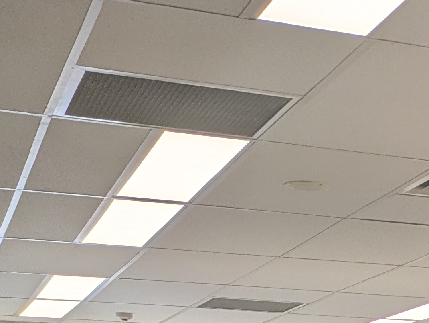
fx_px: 1339
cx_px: 757
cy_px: 679
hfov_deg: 15.7
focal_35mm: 108
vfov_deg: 12.0
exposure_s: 1/155
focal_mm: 5.43
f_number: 1.89
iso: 55
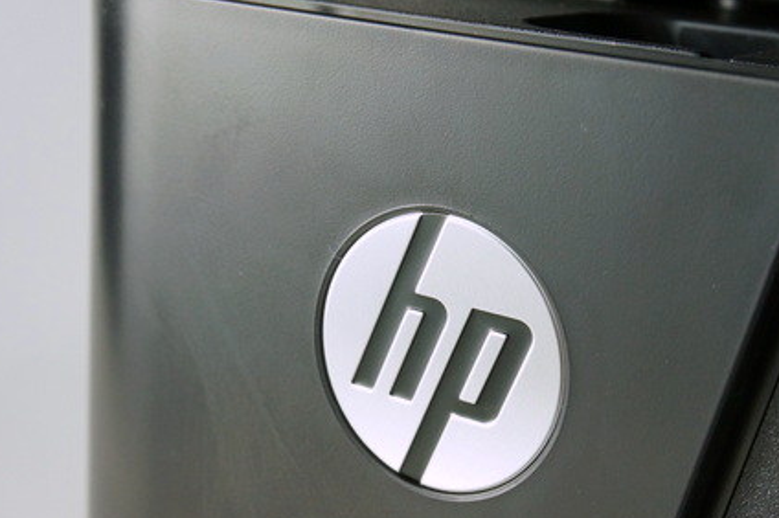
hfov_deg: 29.3
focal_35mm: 69
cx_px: 423
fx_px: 1492
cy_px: 321
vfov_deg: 19.7
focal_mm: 30
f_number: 9
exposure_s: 1/25
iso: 800
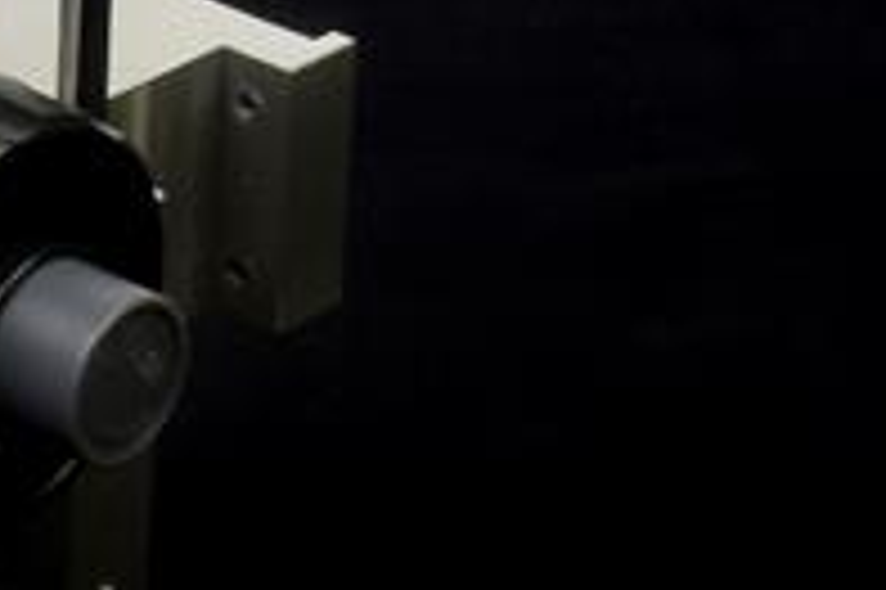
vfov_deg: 5.5
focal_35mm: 252
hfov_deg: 8.0
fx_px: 6185
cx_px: -432
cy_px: 423
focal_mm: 55
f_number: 13
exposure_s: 1/200
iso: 200
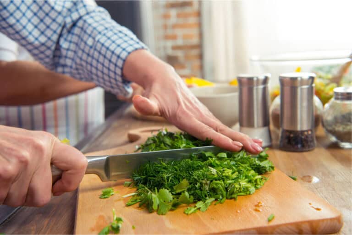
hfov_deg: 44.5
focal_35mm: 44
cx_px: 176
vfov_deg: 30.6
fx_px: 430
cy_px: 118
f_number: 5.6
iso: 100
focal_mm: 44
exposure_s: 1/160
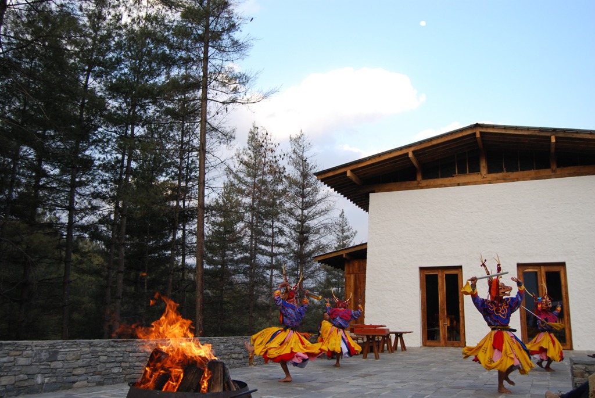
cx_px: 298
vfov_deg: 43.7
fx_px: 496
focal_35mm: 30
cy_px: 199
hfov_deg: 61.9
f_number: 5
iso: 400
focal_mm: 20
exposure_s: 1/250
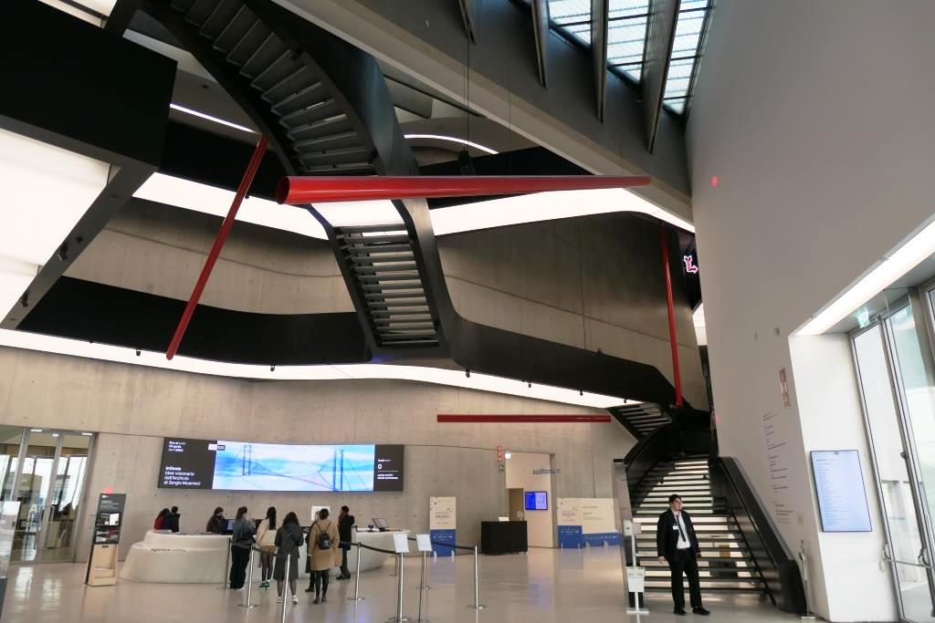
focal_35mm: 24
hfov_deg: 73.7
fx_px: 623
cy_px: 312
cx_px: 468
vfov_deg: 53.1
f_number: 3.3
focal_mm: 8.8
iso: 200
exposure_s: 1/100
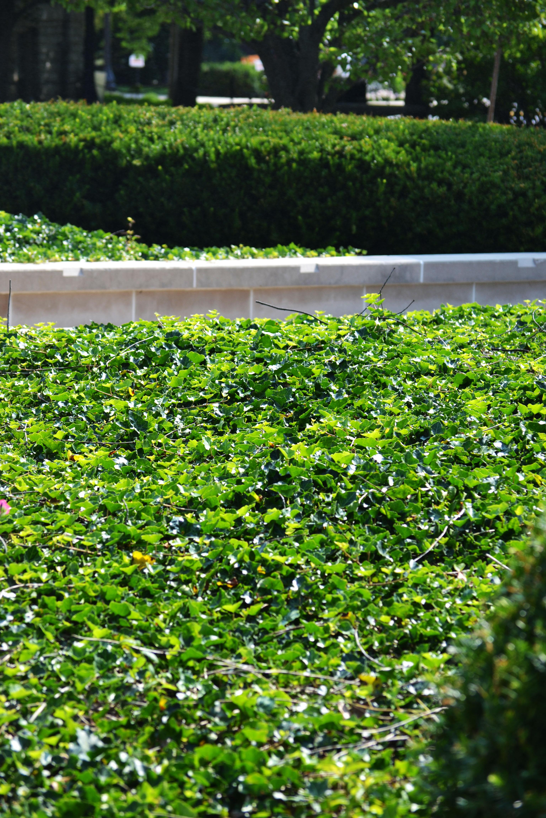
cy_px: 409
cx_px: 273
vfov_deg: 15.2
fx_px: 3071
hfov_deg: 10.2
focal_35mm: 135
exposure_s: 1/160
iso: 100
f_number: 6.3
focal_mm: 90
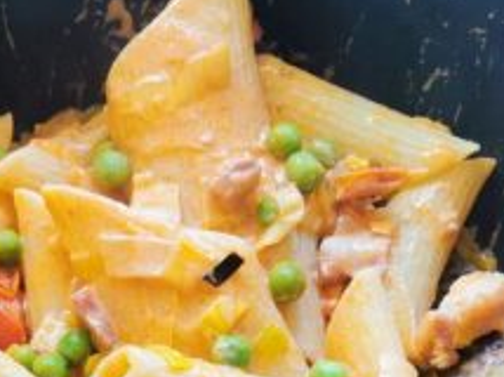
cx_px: -5
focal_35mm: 91
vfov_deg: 14.9
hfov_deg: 20.8
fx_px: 1323
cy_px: 587
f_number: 1.6
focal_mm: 5.56
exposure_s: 1/60
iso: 100
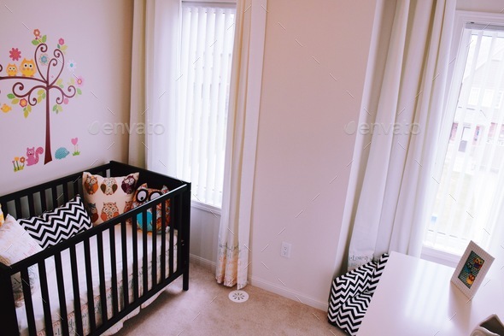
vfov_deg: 47.9
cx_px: 252
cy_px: 168
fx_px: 378
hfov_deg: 67.4
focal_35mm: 27
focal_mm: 18
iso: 400
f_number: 6.3
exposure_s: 1/160
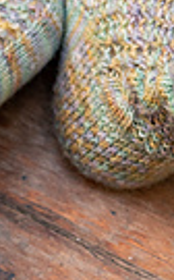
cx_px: -26
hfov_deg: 6.6
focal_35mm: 197
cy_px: 79
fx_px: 1499
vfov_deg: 10.6
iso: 400
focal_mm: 25
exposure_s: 1/100
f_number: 4.5
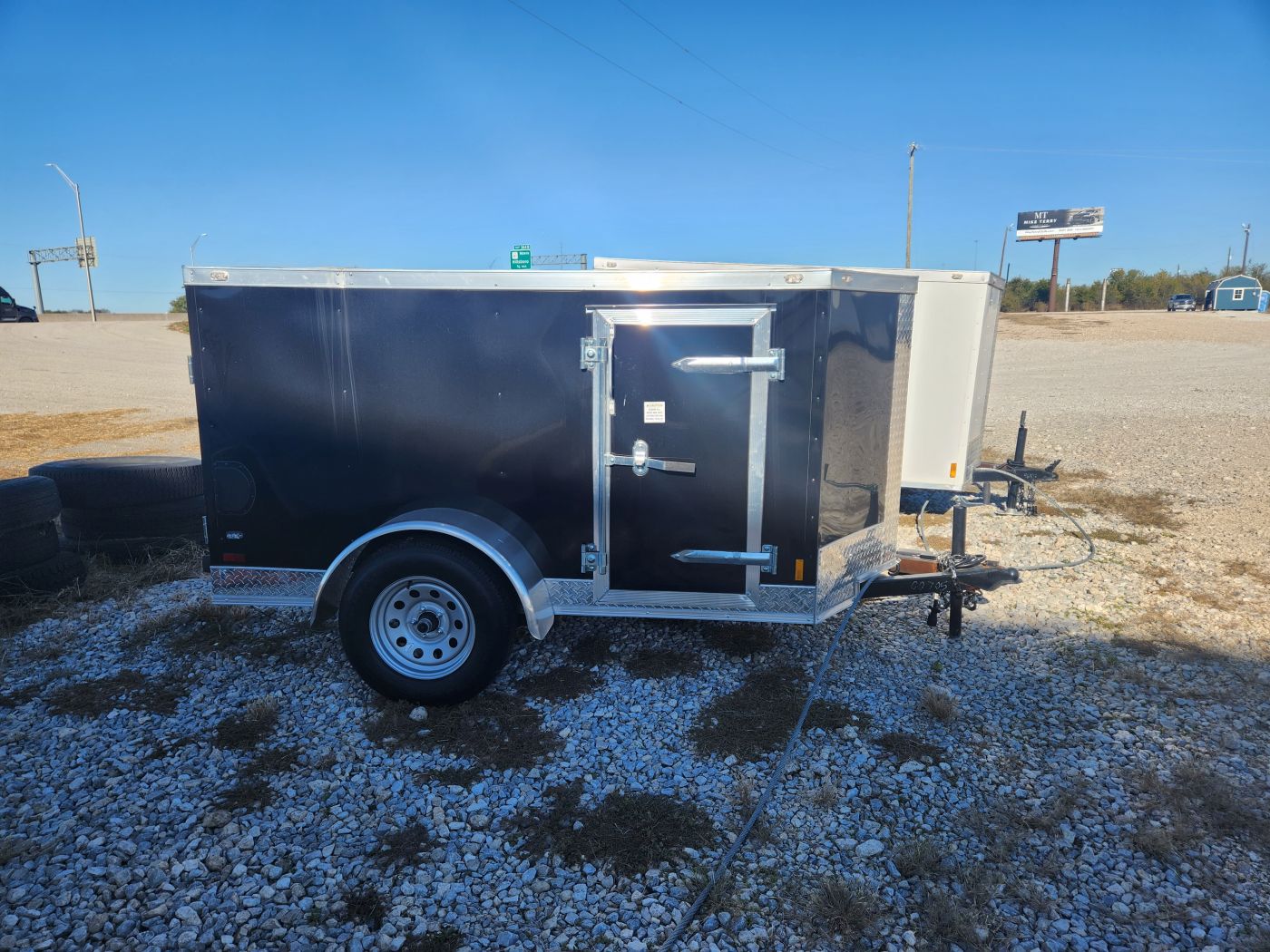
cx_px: 635
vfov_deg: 58.9
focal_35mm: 23
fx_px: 844
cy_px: 476
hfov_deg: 73.9
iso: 20
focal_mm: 5.4
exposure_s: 1/1501
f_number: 1.8
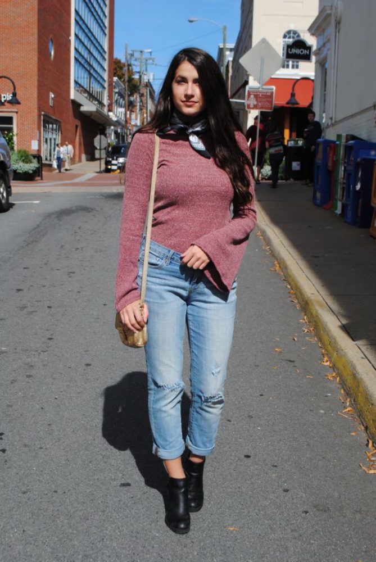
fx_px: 750
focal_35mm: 48
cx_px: 188
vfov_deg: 41.1
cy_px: 281
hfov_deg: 28.1
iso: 100
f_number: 8
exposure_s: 1/250
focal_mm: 32
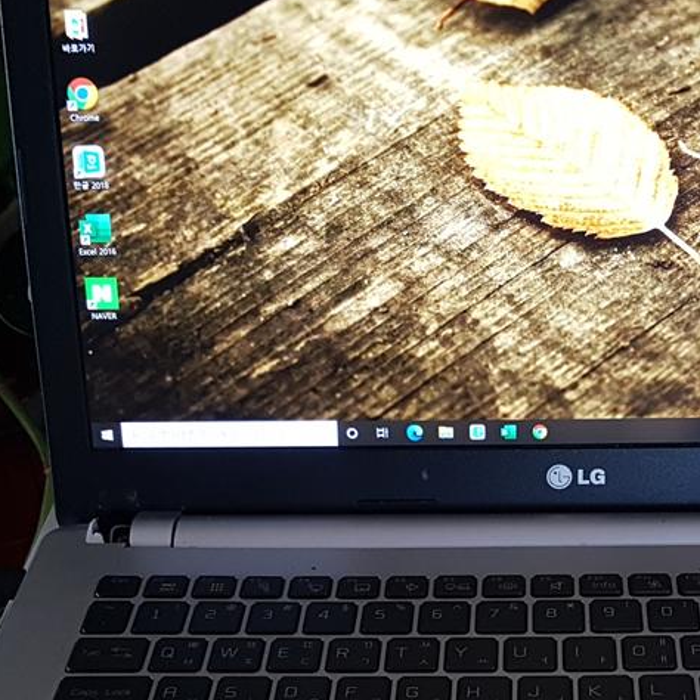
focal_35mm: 62
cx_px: 536
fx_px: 1418
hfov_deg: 27.3
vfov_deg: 27.5
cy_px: 489
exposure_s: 1/25
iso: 200
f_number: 1.7
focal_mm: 4.2
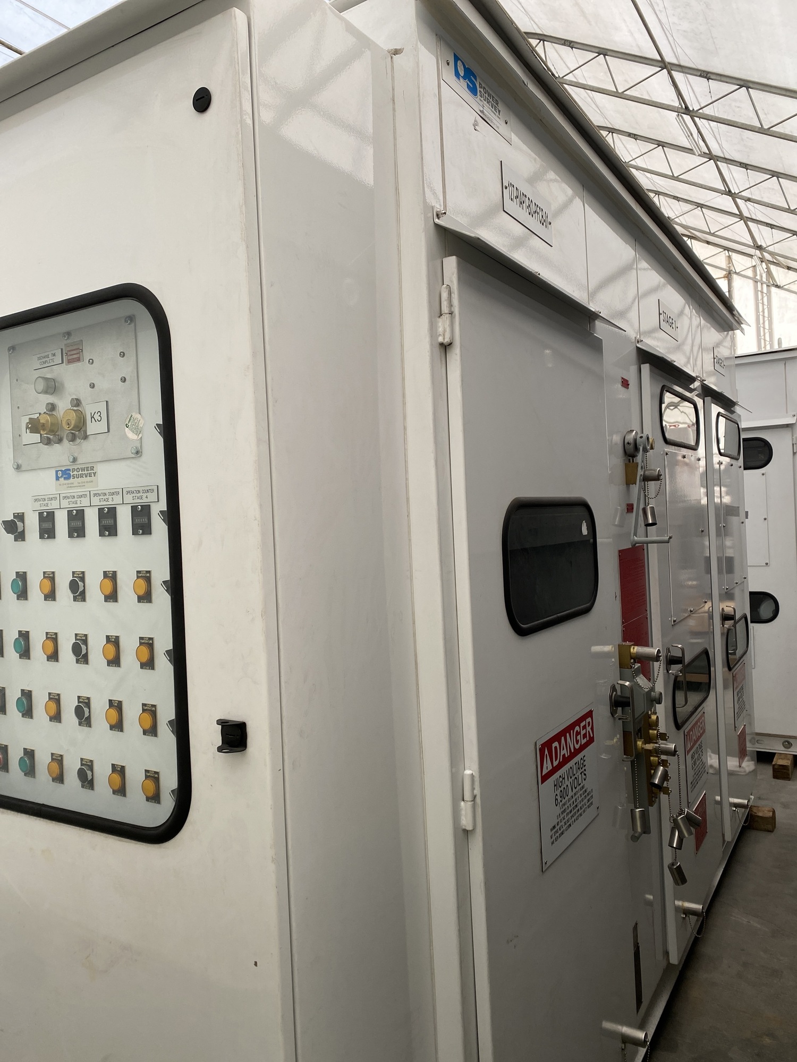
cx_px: 398
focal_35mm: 26
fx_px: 798
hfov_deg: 53.1
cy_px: 531
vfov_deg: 67.3
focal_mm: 4.25
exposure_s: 1/121
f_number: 1.8
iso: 64
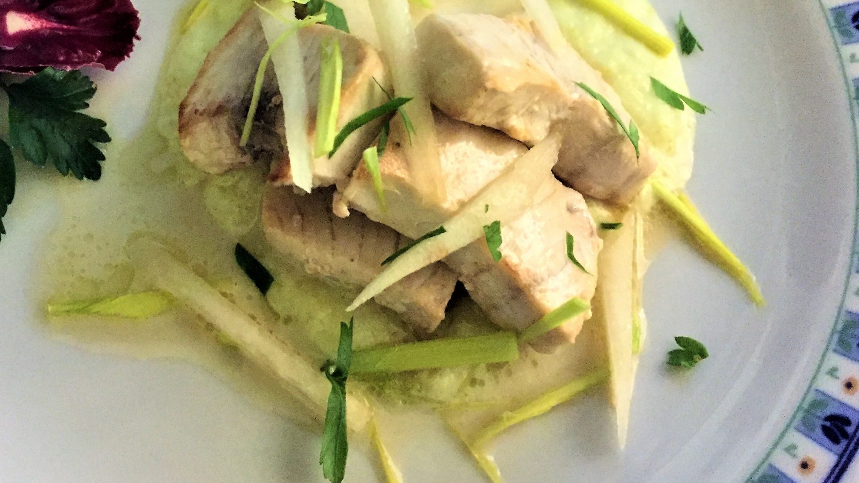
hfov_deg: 51.2
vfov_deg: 29.9
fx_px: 888
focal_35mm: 39
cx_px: 339
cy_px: 111
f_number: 2.2
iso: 500
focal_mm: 4.15
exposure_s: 1/17
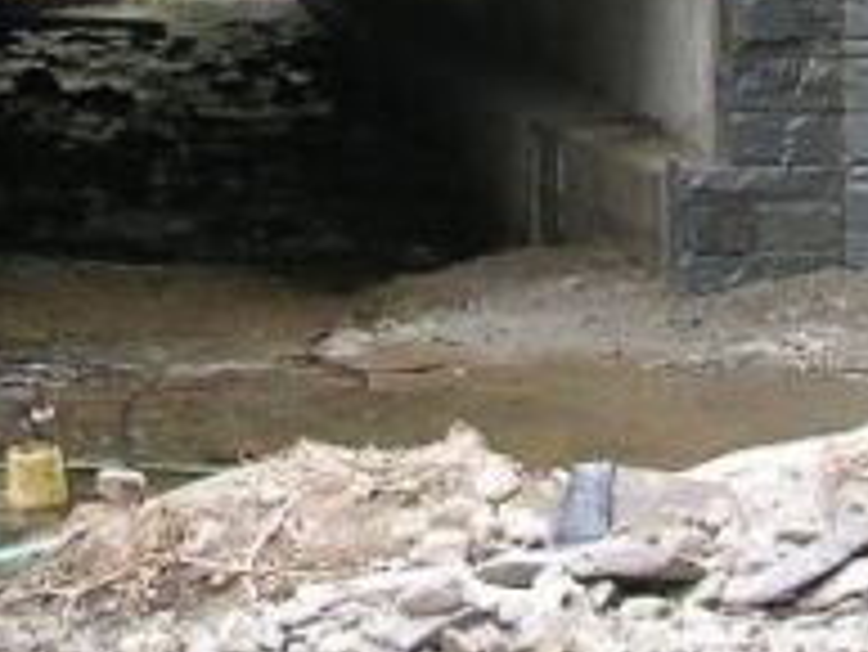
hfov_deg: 13.0
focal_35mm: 151
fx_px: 3789
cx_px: 270
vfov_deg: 9.5
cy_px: -391
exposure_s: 1/140
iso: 50
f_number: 2.8
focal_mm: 5.8
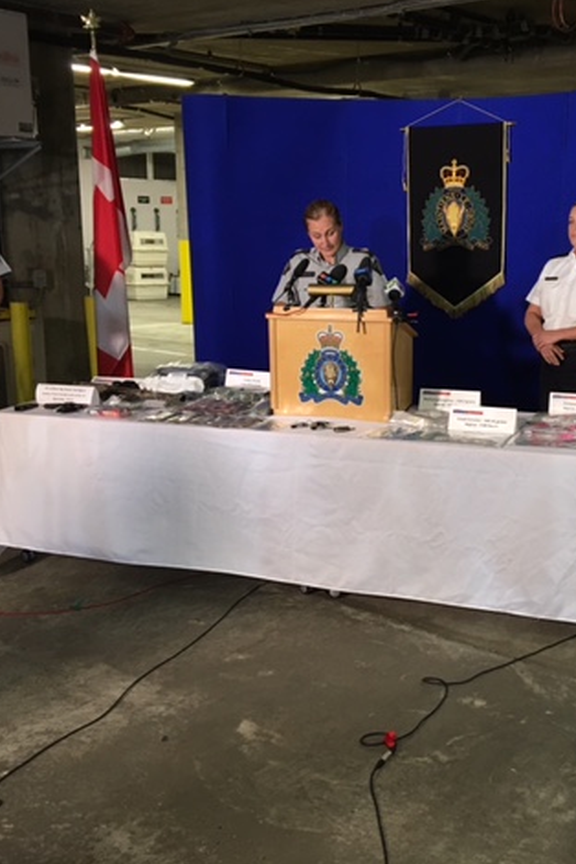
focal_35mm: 41
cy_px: 427
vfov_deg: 47.4
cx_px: 398
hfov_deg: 32.3
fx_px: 984
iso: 80
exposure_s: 1/30
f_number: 2.2
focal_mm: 4.15
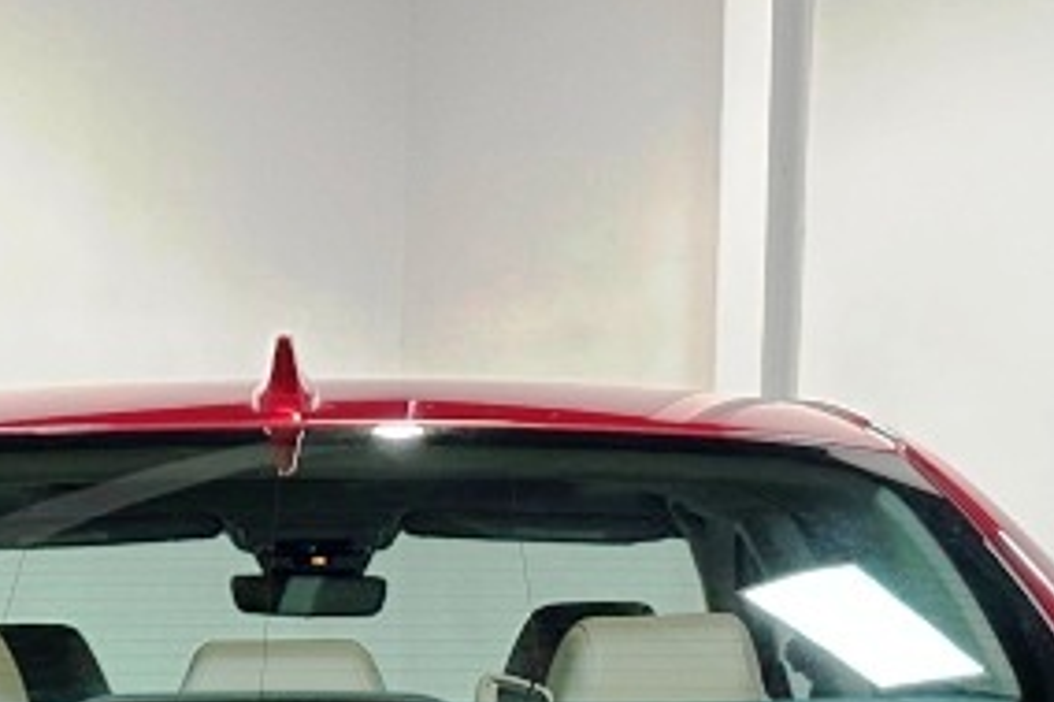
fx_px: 2633
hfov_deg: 22.5
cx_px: 286
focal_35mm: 90
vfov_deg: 13.3
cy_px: 1345
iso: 320
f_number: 1.78
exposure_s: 1/60
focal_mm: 6.86
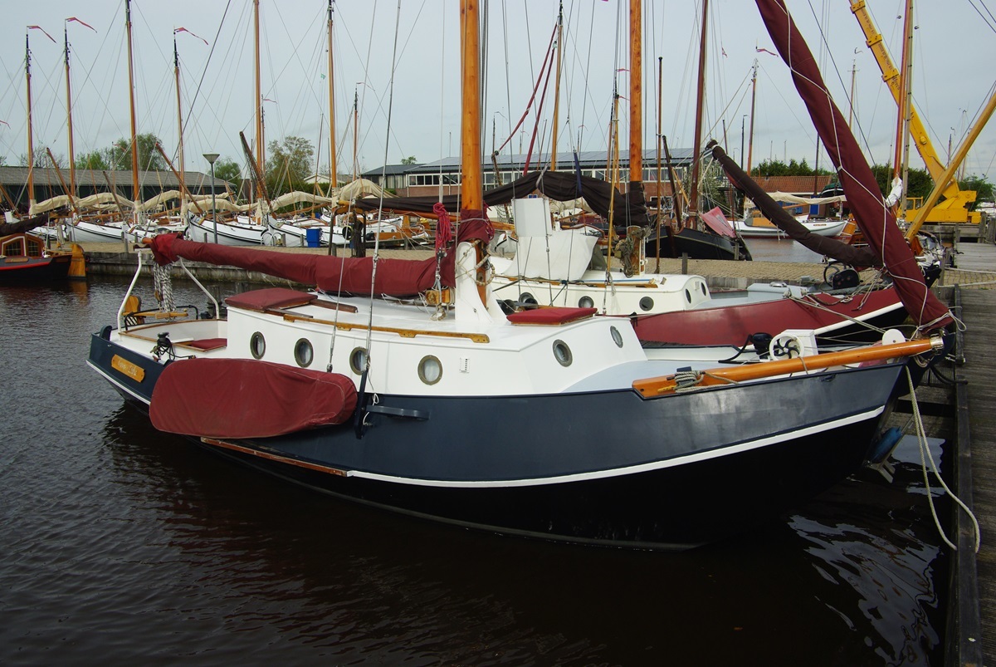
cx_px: 498
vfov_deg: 46.5
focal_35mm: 28
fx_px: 776
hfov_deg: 65.4
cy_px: 334
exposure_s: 1/250
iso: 200
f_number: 11
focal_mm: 19
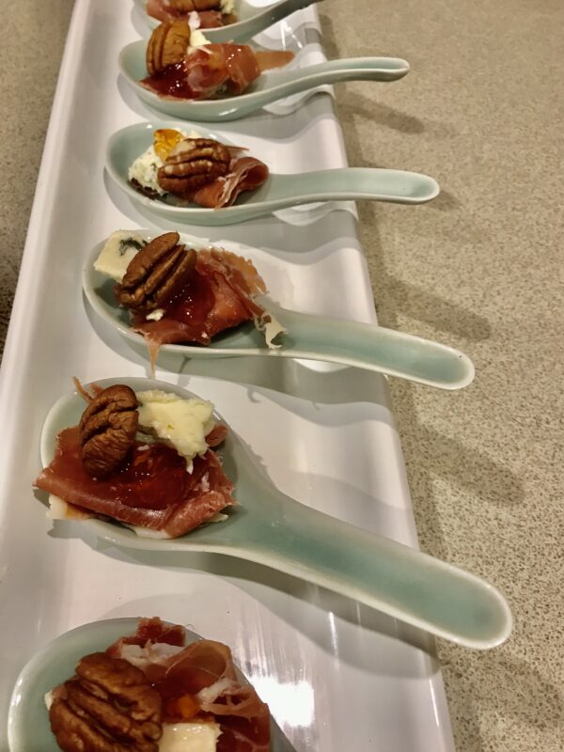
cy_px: 376
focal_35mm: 28
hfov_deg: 49.7
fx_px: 608
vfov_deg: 63.4
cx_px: 282
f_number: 1.8
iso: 32
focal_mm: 3.99
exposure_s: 1/17
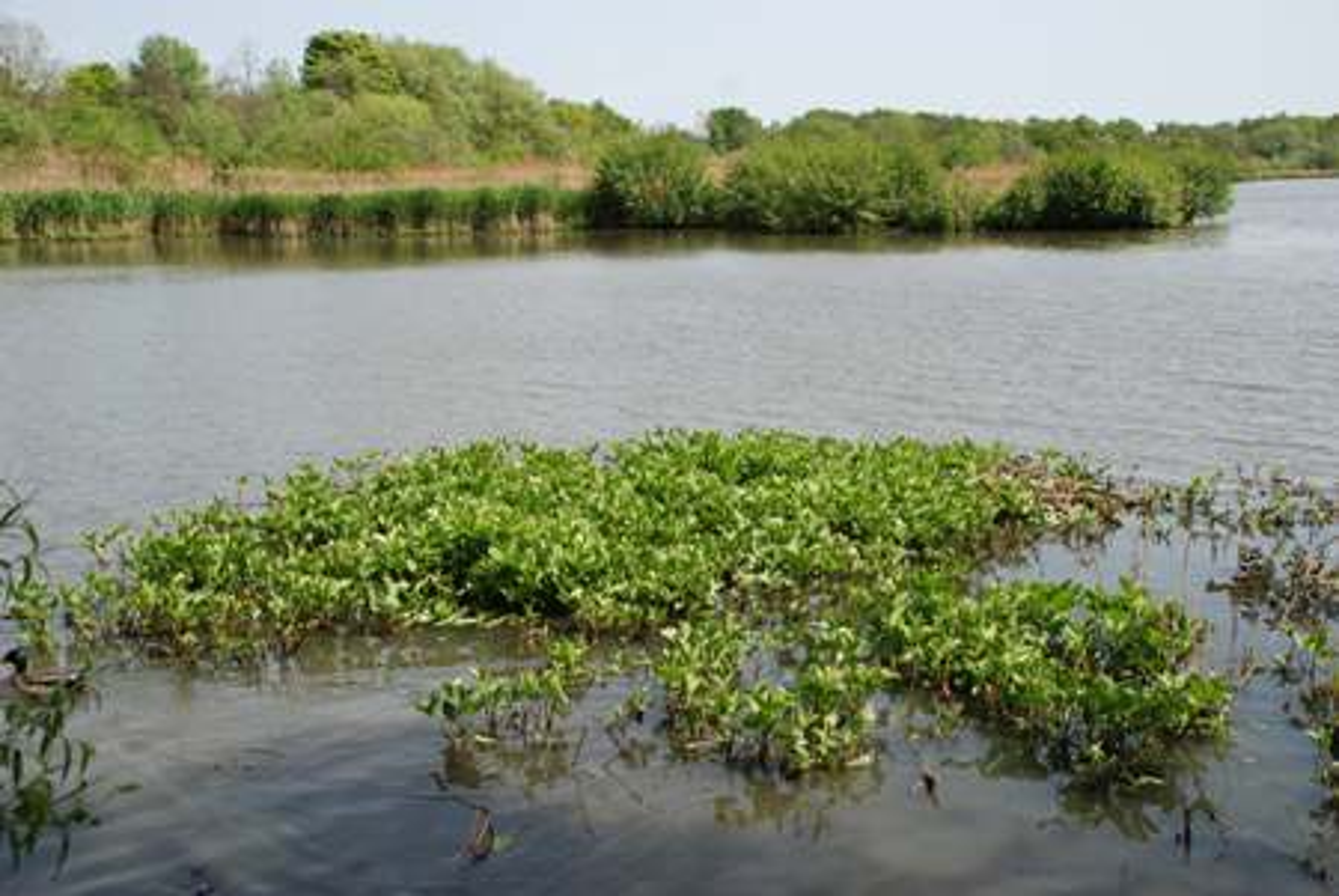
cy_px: 448
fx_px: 1452
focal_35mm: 39
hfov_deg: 49.5
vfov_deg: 34.3
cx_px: 670
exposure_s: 1/200
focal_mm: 26
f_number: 7.1
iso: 100
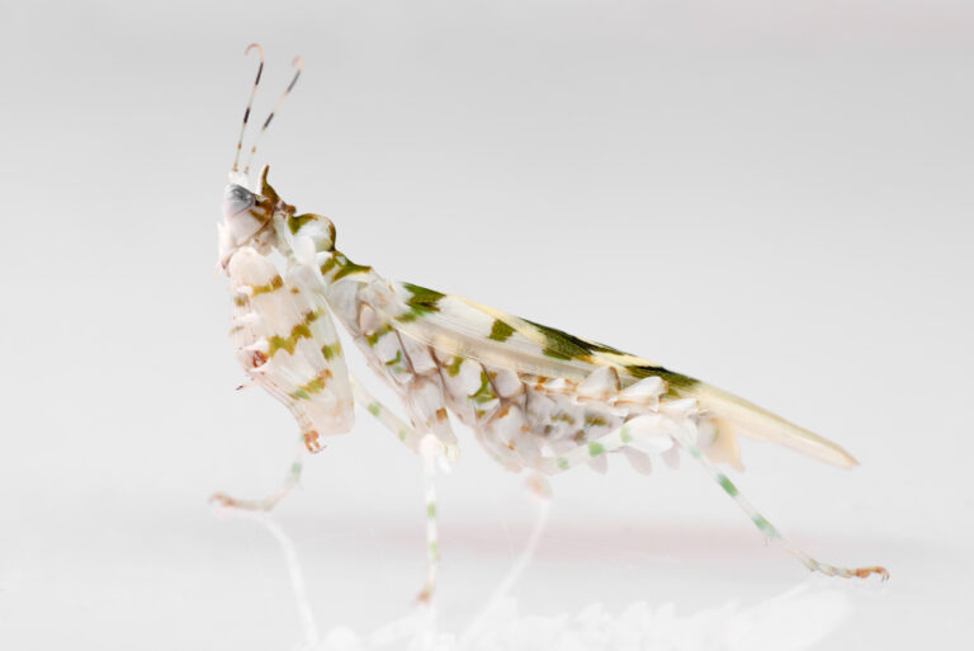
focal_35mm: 105
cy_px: 326
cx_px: 487
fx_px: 2842
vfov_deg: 13.1
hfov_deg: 19.4
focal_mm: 105
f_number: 18
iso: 250
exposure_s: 1/160
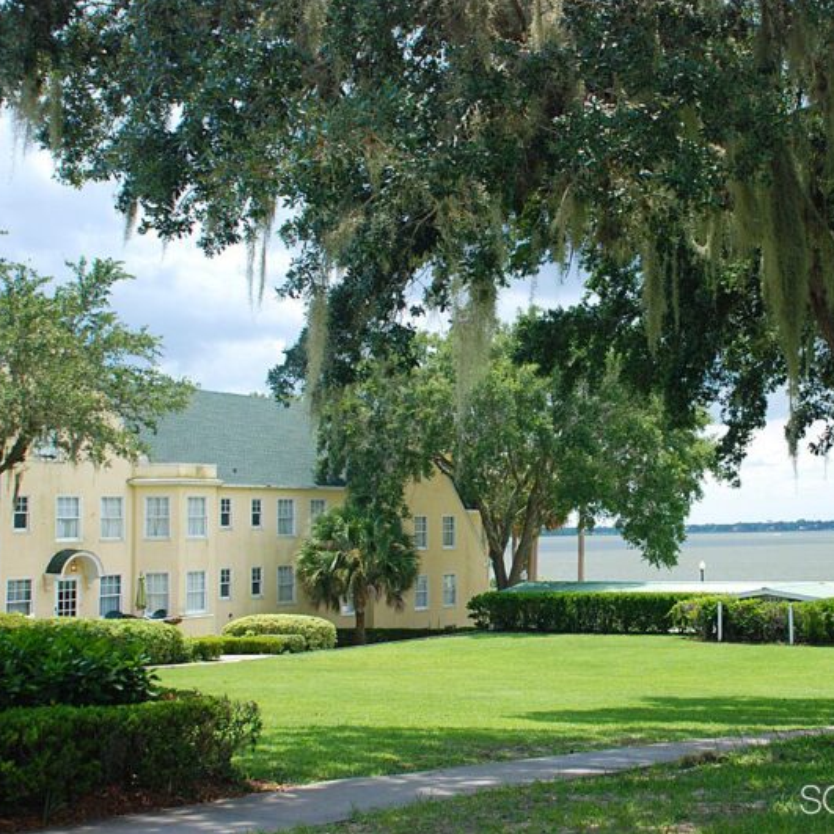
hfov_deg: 33.5
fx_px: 1363
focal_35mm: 50
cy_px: 418
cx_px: 603
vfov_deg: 34.0
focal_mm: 26
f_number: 4
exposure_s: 1/500
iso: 400
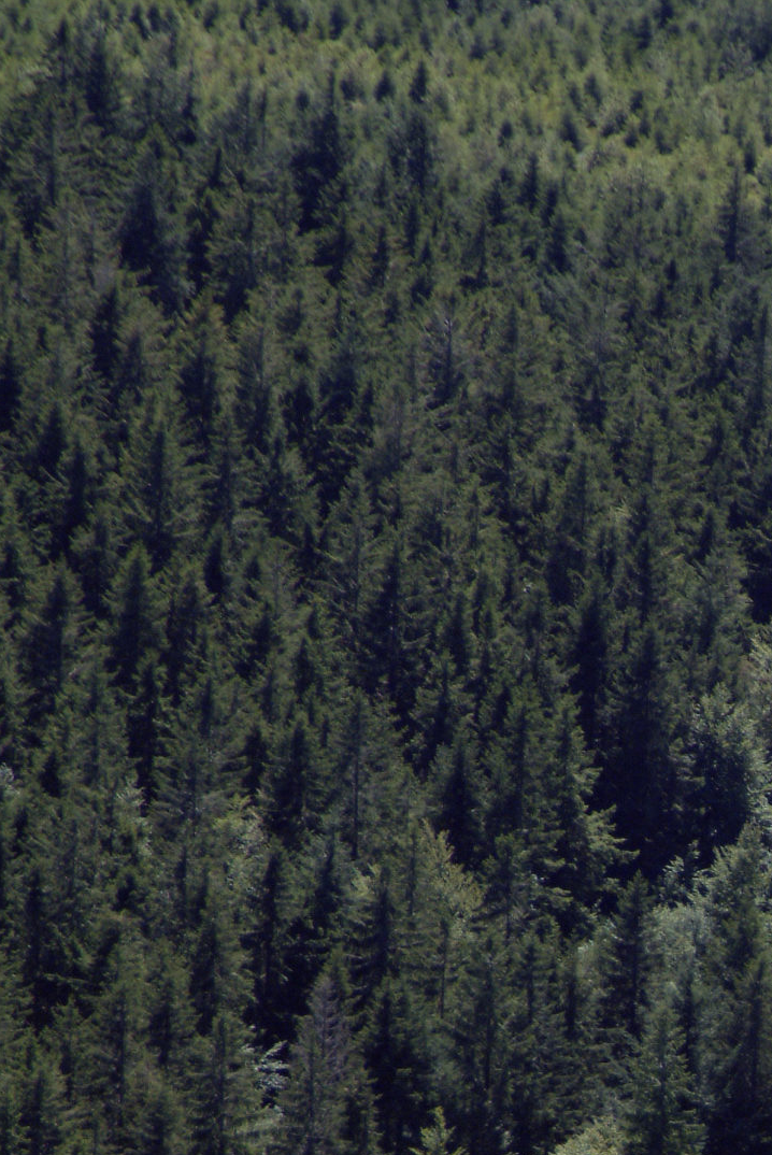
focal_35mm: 422
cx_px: 892
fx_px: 13547
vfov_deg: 4.9
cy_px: 1281
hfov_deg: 3.3
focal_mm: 118
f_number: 5.6
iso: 400
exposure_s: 1/750
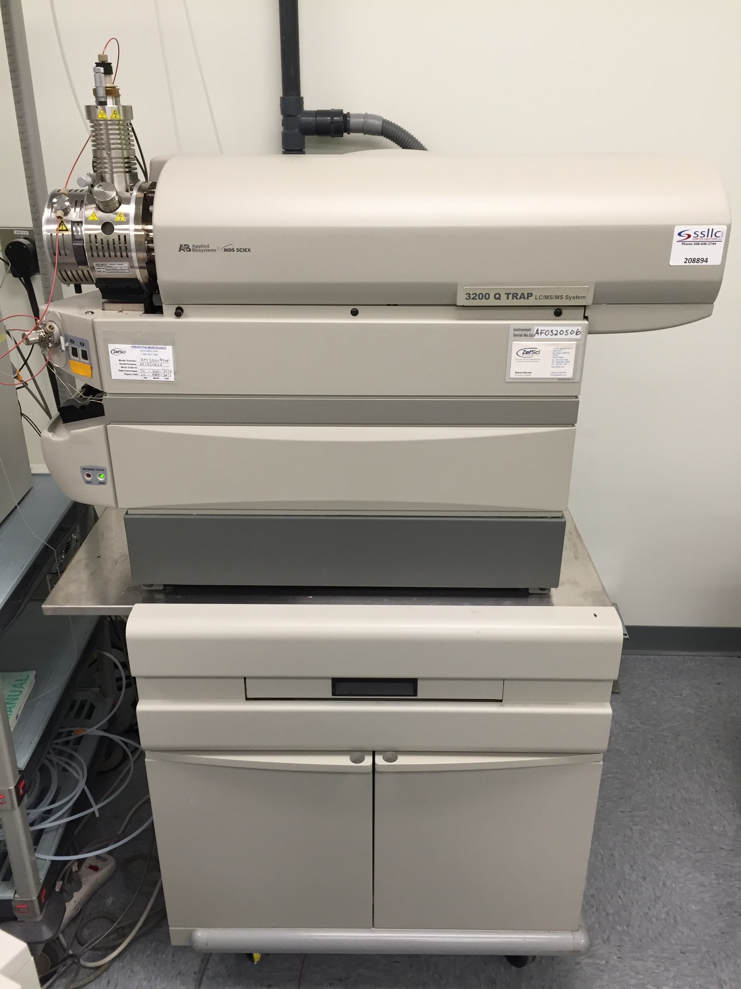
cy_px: 494
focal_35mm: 29
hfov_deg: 48.2
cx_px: 370
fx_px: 828
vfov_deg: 61.7
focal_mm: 4.15
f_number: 2.2
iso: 40
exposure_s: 1/30
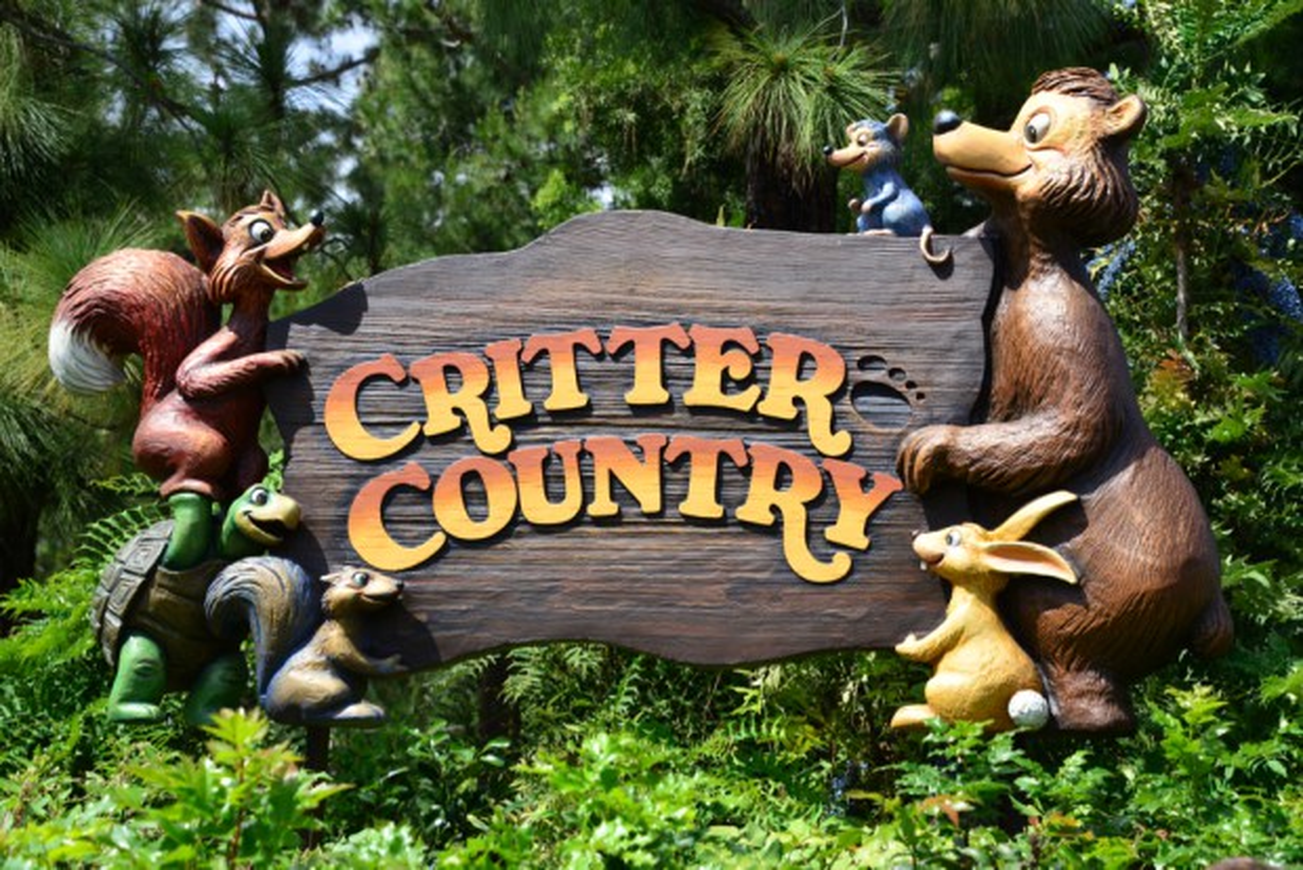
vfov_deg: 14.0
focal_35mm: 98
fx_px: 3549
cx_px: 652
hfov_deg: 20.8
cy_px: 435
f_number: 11
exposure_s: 1/2000
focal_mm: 98
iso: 1600
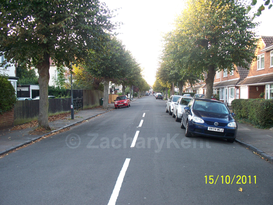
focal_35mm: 36
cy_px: 102
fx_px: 284
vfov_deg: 39.7
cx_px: 136
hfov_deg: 51.4
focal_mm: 7.54
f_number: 2.8
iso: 125
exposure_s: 1/60
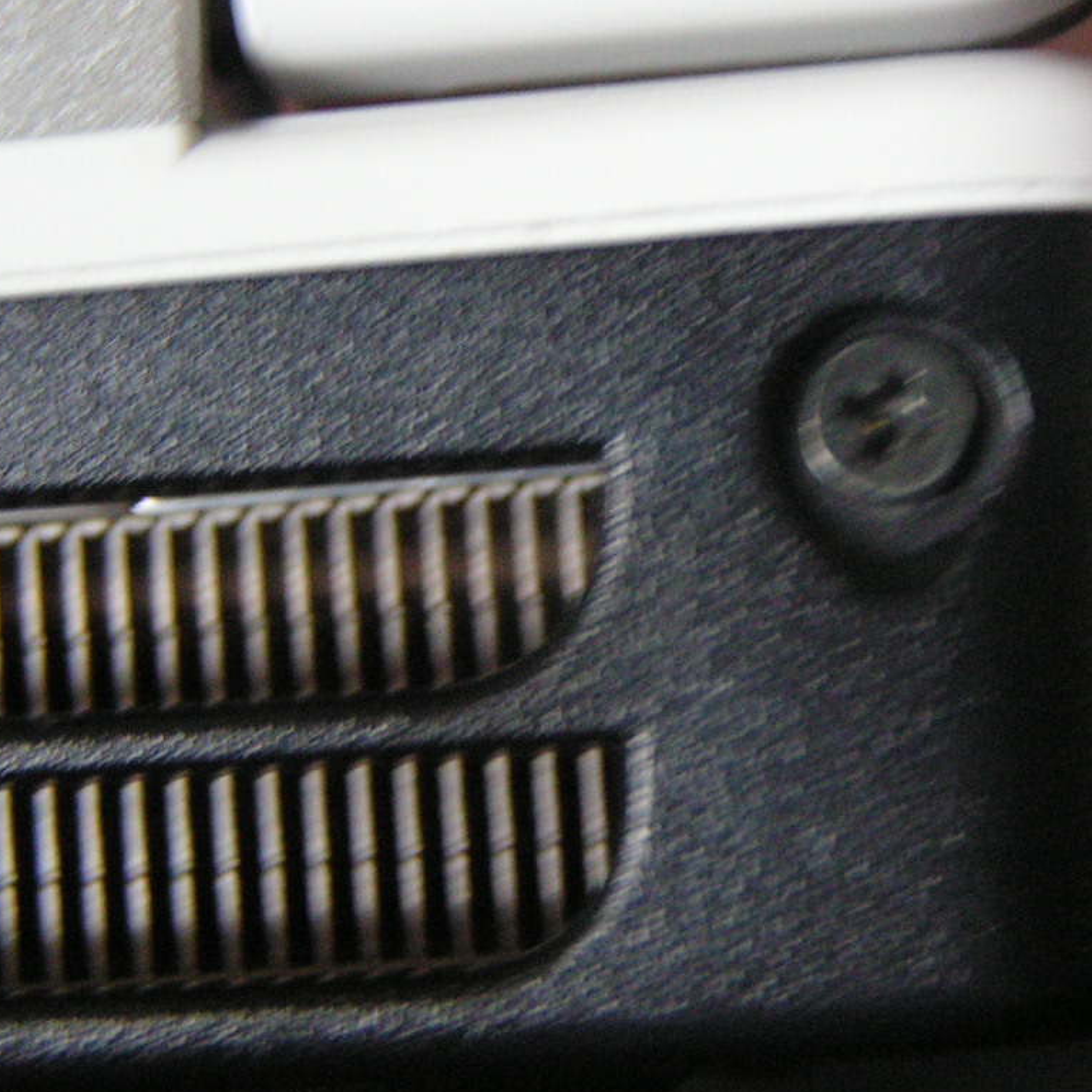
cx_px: 844
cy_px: 315
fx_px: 3355
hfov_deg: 18.3
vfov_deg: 18.4
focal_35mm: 94
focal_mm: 8.6
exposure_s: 1/20
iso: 200
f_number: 3.2
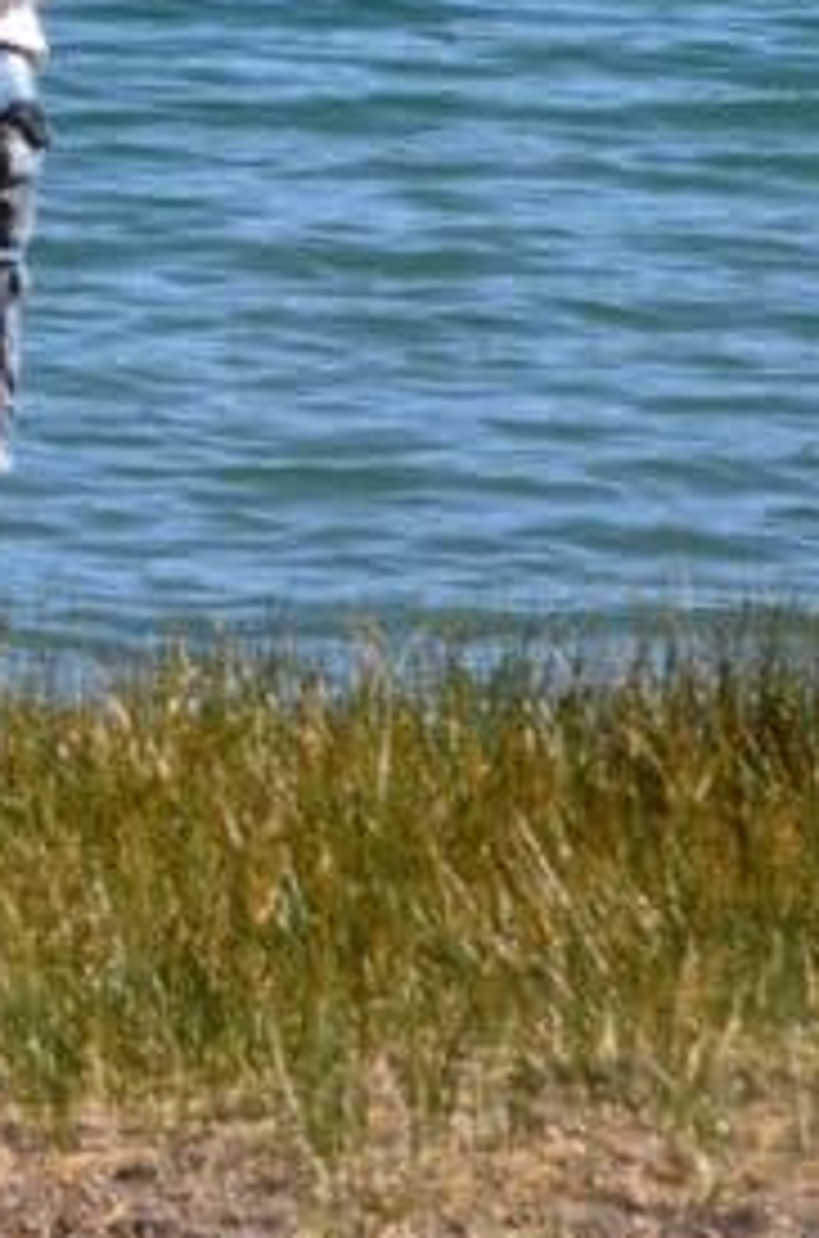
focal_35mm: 544
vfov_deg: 3.7
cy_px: -2080
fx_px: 18650
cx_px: -1087
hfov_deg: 2.5
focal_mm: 65
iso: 200
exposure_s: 1/125
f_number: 11
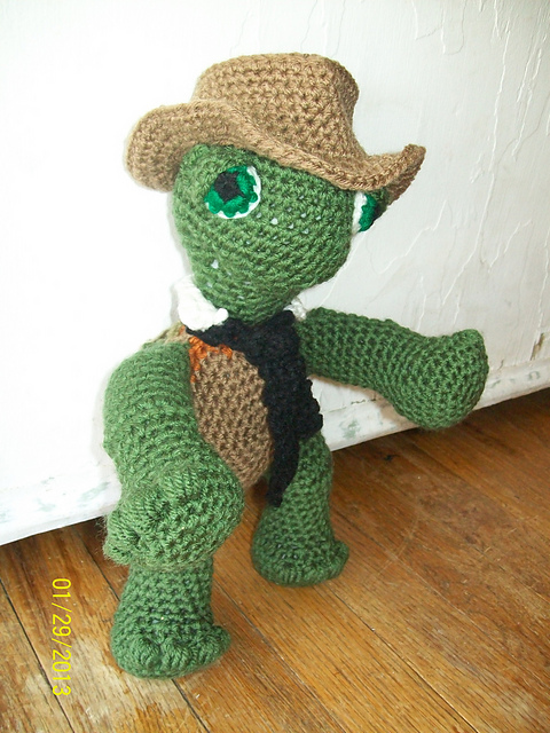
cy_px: 366
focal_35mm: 36
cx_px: 275
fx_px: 763
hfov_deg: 39.7
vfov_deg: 51.4
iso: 160
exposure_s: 1/60
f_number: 2.7
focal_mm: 6
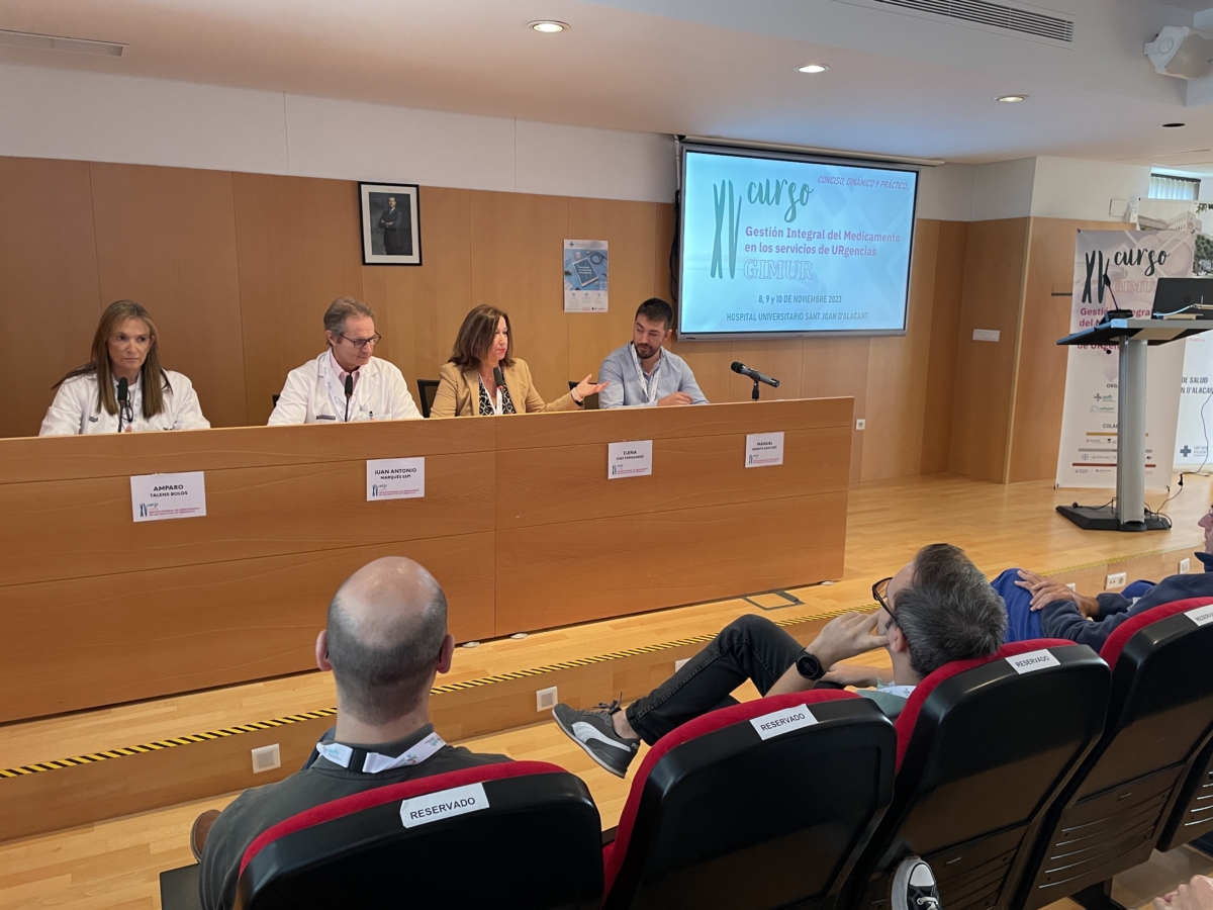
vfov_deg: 53.1
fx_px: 911
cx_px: 606
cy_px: 455
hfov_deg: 67.3
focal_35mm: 26
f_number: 1.6
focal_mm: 4.2
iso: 320
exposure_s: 1/50
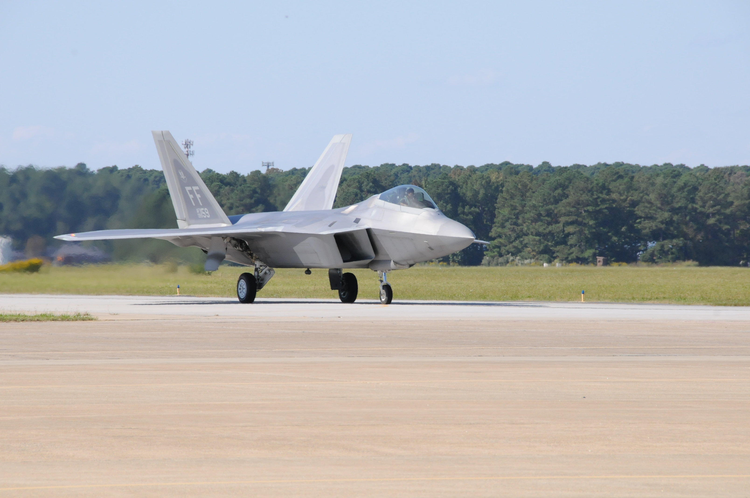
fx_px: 6242
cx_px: 375
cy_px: 249
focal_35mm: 300
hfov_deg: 6.9
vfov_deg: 4.6
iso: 800
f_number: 14
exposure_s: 1/800
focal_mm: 200
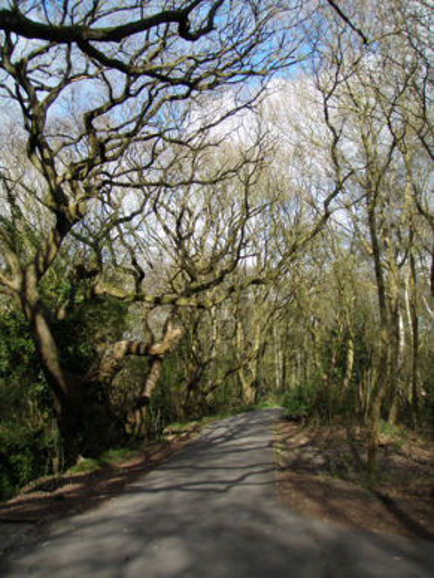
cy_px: 289
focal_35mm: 38
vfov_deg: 49.0
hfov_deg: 37.7
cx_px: 217
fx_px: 635
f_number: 3.5
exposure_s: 1/200
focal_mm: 6.7
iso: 80
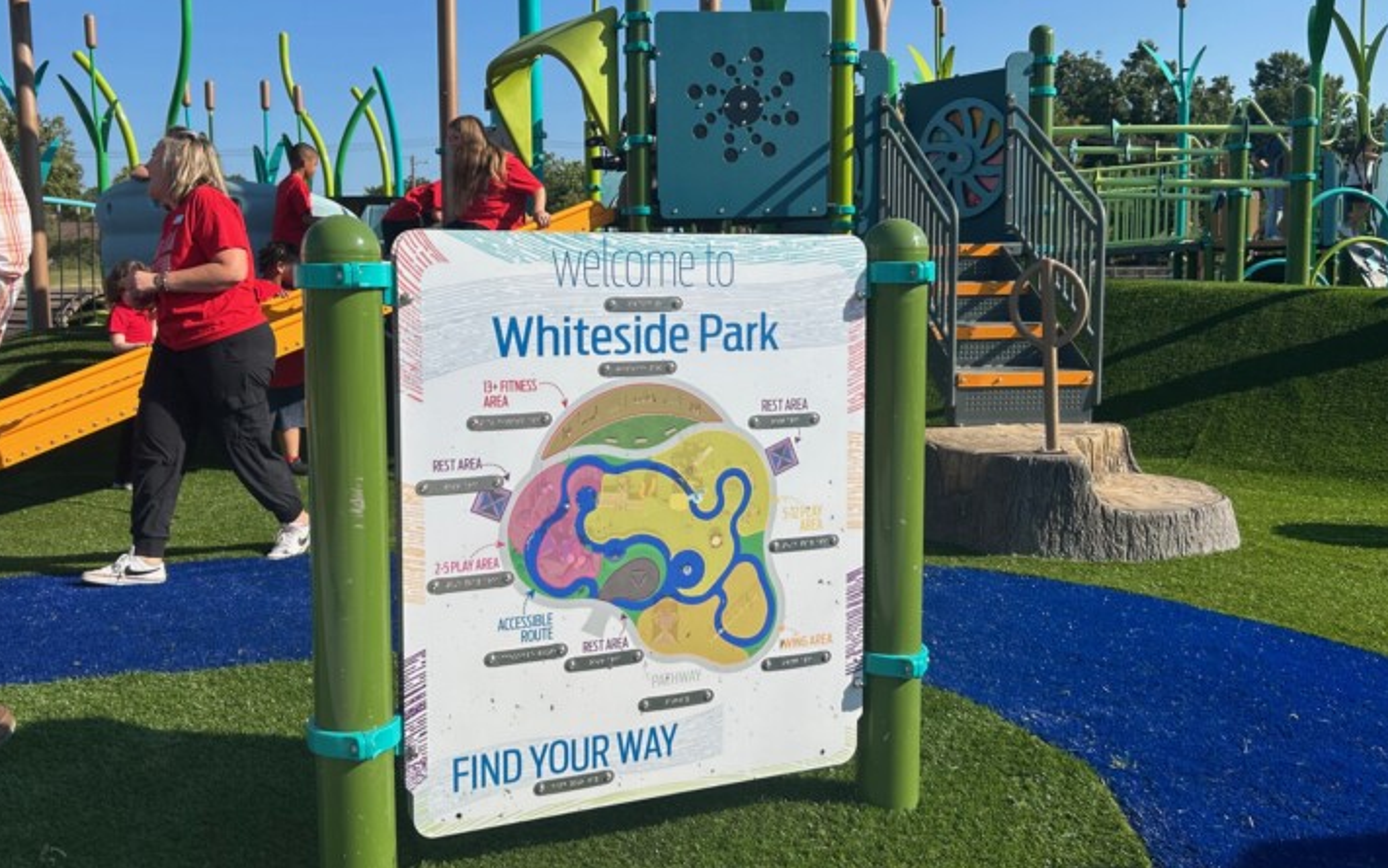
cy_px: 363
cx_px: 613
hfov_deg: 61.0
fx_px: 1173
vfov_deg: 40.5
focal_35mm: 31
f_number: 1.5
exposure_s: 1/5076
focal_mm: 5.7
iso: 50
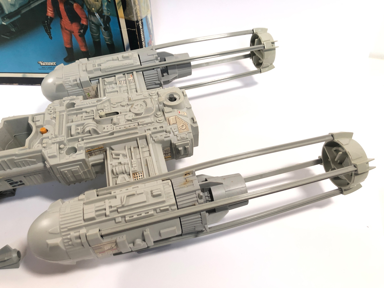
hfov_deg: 63.4
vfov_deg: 49.7
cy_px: 144
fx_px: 311
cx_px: 192
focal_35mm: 28
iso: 32
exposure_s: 1/24
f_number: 1.8
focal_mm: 3.99
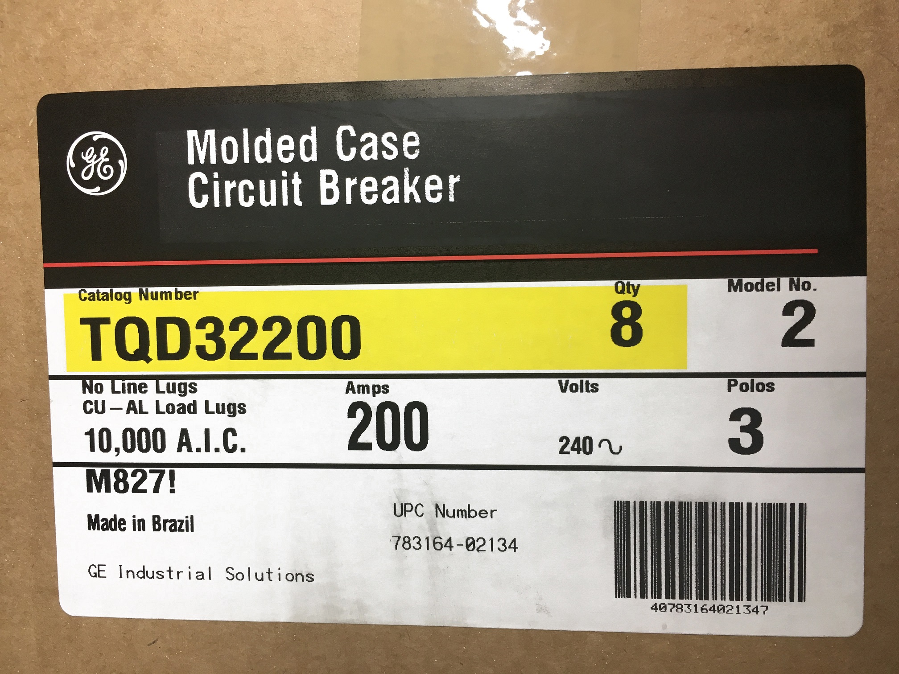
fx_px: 753
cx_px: 450
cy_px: 337
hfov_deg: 61.7
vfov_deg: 48.2
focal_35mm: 29
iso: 25
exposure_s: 1/40
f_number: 2.2
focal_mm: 4.15
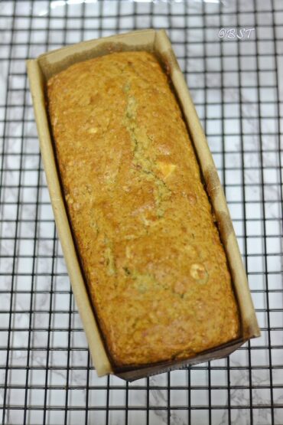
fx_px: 884
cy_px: 212
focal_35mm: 75
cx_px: 142
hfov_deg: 18.2
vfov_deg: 27.0
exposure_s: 1/60
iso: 2500
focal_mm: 50
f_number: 1.8
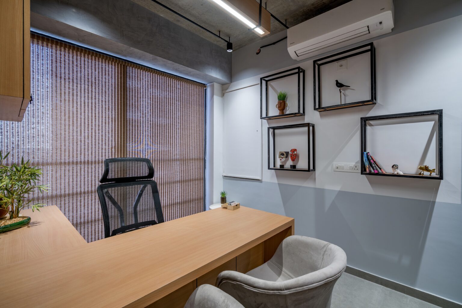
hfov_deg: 96.7
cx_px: 231
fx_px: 205
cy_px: 154
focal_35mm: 16
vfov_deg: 73.8
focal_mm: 16
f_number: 9
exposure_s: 1/2
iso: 100
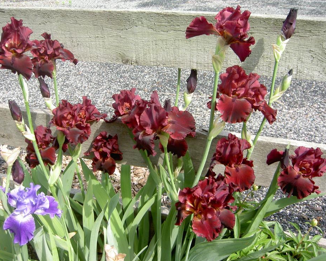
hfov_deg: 50.3
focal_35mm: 36
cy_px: 130
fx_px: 347
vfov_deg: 41.1
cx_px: 158
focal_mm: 5.6
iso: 50
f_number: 2.8
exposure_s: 1/200
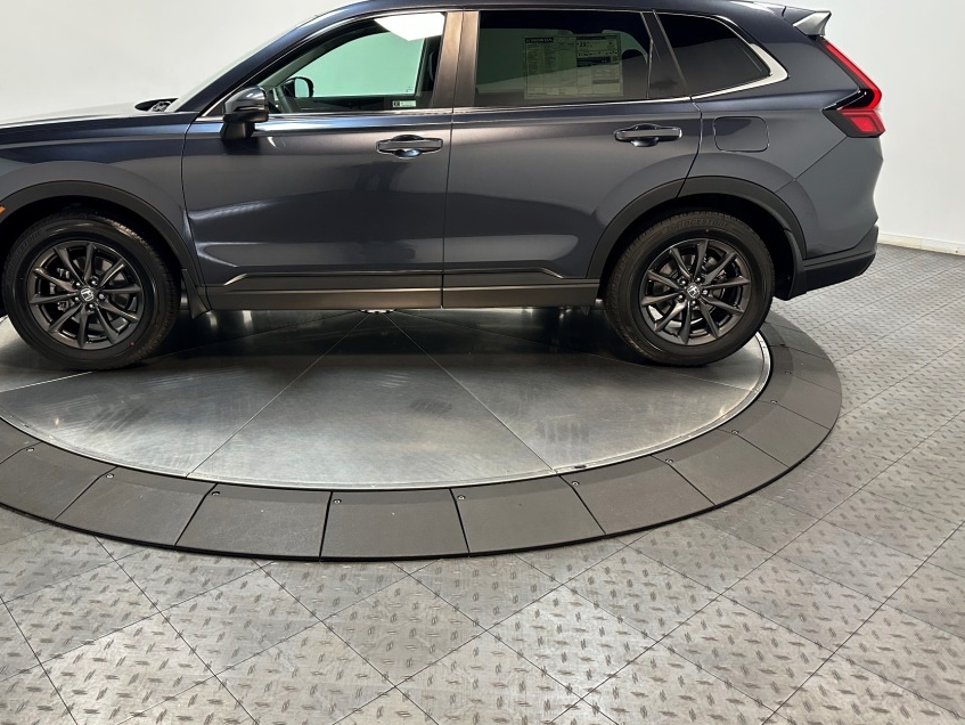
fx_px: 809
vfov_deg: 48.1
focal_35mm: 29
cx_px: 398
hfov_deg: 61.2
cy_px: 311
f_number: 1.78
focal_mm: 6.86
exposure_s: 1/60
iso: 500
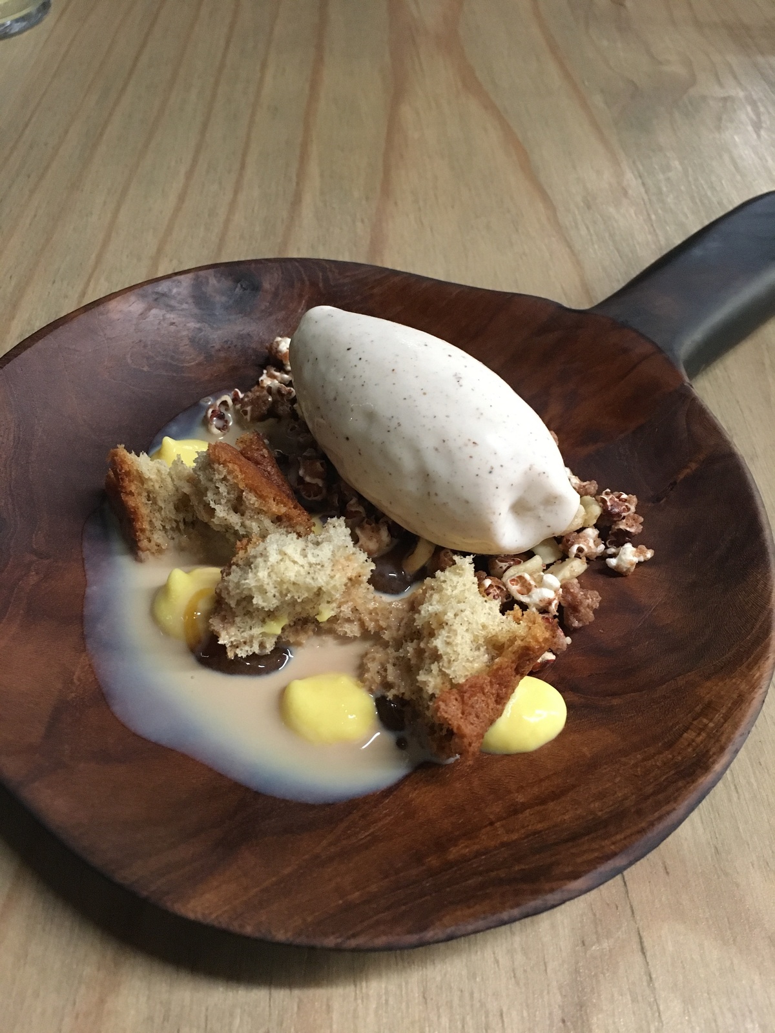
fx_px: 866
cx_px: 388
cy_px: 516
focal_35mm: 29
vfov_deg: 61.7
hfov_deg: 48.2
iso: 250
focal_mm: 4.15
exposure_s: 1/17
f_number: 2.2
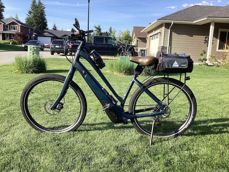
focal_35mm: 31
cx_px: 114
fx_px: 205
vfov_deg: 45.4
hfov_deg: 58.4
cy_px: 86
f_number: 2.4
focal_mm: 3.3
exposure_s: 1/515
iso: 25
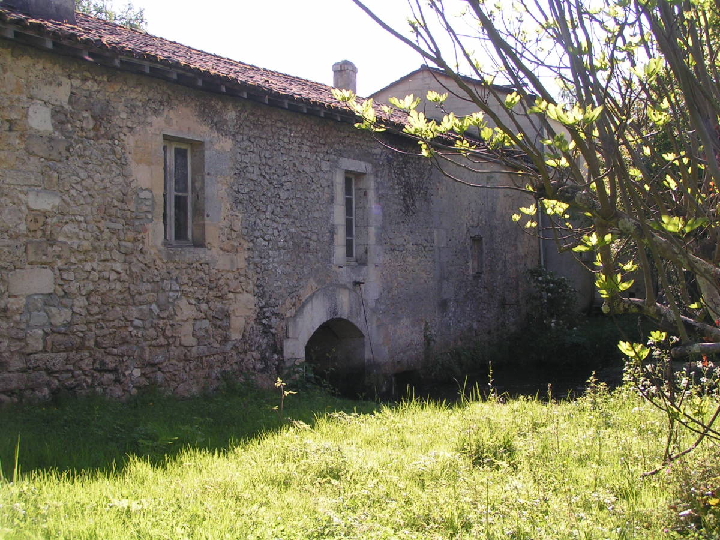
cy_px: 270
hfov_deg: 43.9
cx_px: 360
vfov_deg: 33.6
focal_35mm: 43
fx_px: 894
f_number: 5
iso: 50
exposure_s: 1/160
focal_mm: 6.6
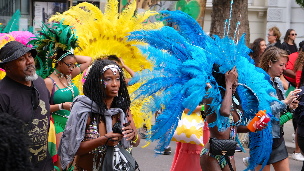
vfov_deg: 13.7
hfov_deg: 24.2
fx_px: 709
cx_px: 153
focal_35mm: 88
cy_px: 69
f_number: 4.5
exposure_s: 1/125
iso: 200
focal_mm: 55
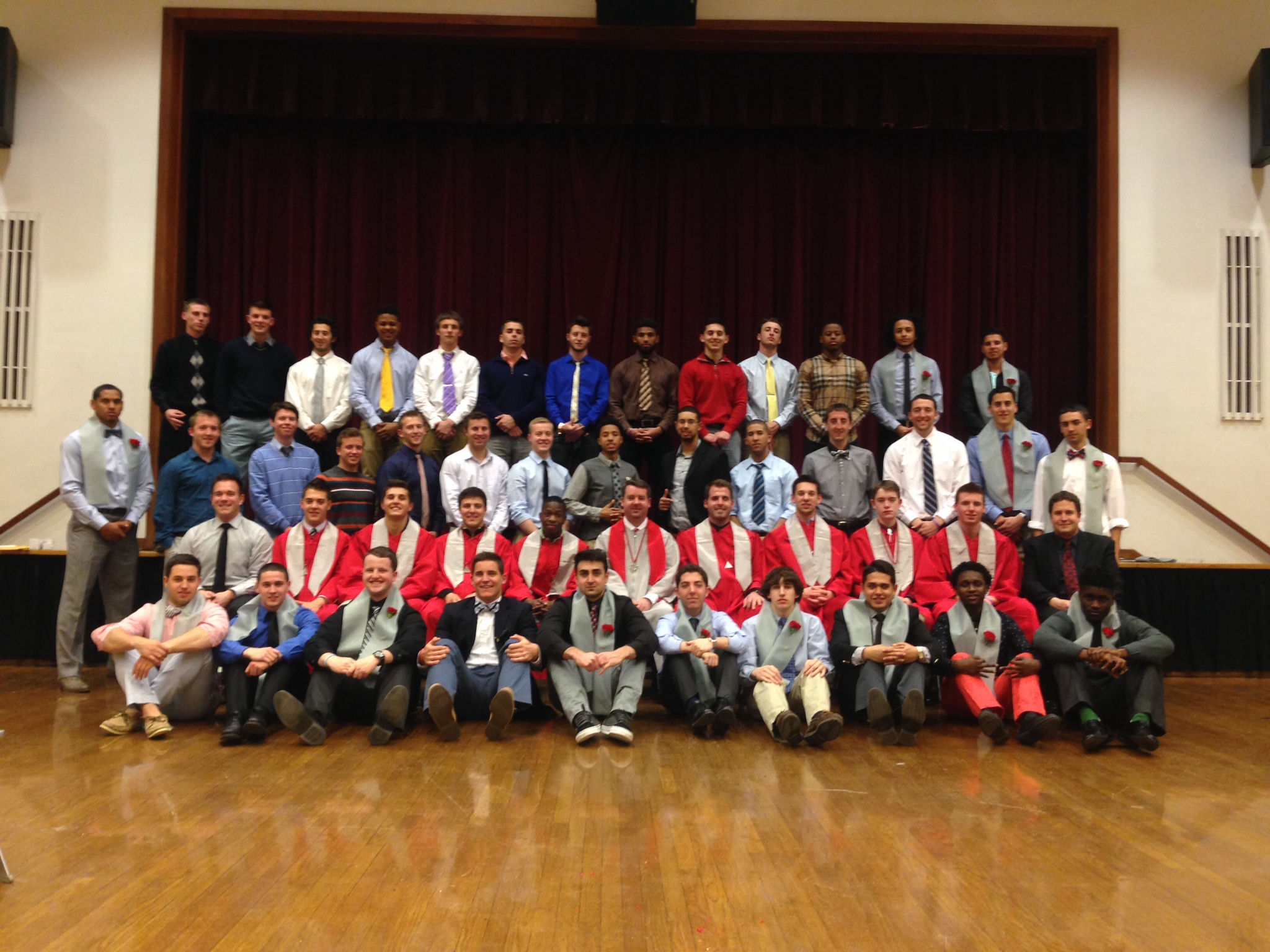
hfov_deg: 55.4
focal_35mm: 33
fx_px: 1211
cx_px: 635
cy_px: 476
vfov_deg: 42.9
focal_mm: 4.12
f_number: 2.4
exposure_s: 1/20
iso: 125
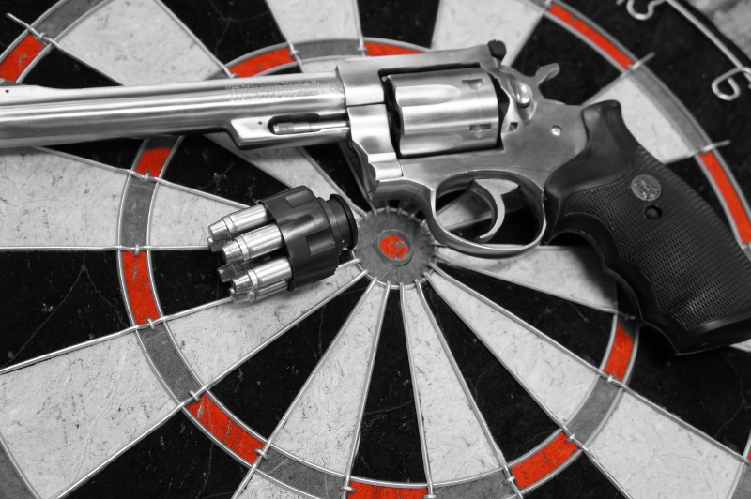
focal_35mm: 48
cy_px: 250
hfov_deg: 41.1
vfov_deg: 28.0
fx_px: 1000
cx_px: 376
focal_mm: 32
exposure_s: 1/60
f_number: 4
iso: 1000
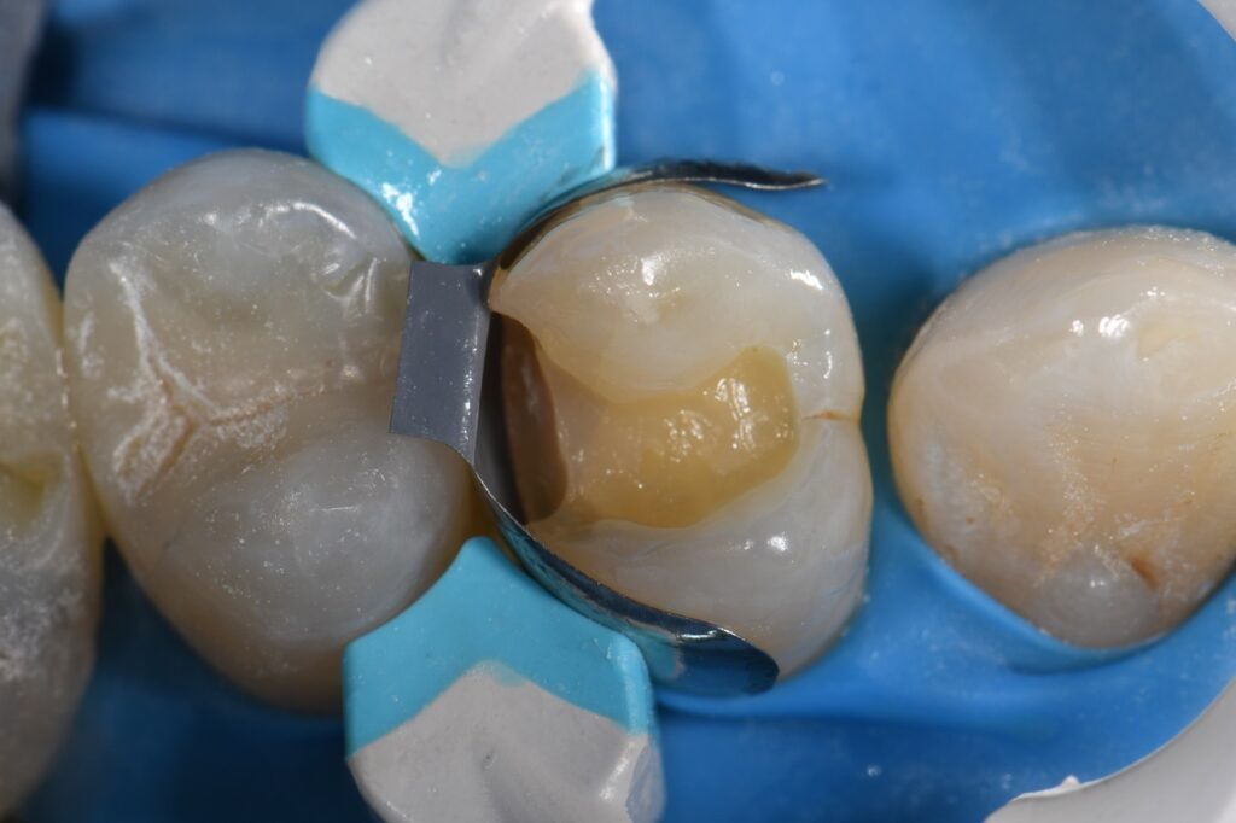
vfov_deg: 8.7
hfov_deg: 13.1
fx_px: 5388
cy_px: 412
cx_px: 618
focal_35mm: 157
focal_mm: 105
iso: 200
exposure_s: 1/200
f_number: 32
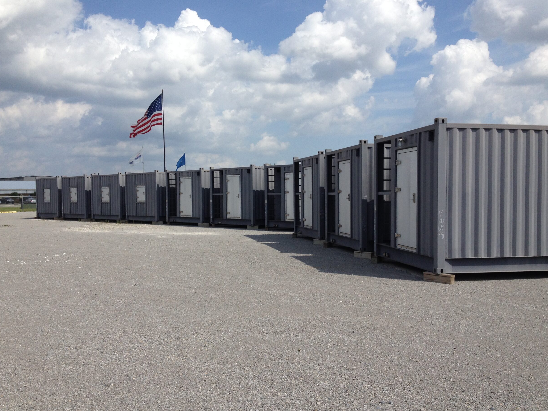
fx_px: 586
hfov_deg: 50.1
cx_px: 276
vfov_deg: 38.7
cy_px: 206
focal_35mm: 37
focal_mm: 4.28
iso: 50
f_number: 2.4
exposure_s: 1/3247
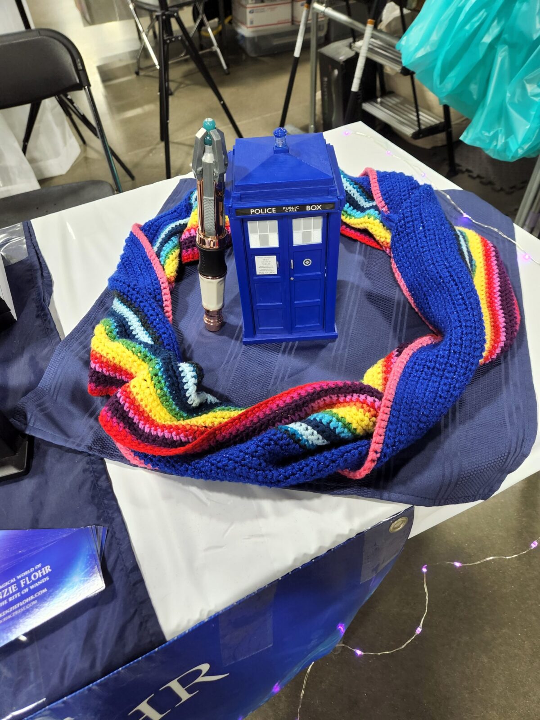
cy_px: 360
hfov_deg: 58.9
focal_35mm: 23
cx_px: 270
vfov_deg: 73.9
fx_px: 478
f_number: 1.8
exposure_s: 1/120
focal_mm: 5.4
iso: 400
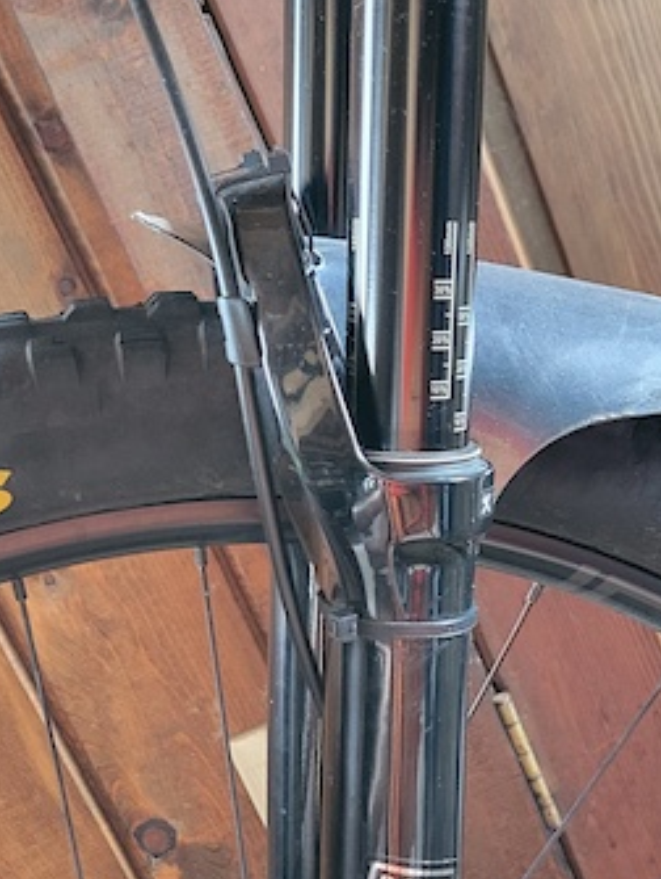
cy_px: 606
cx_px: 351
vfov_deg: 30.9
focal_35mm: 62
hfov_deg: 23.7
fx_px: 1576
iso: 500
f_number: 1.8
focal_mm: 5.4
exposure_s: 1/40
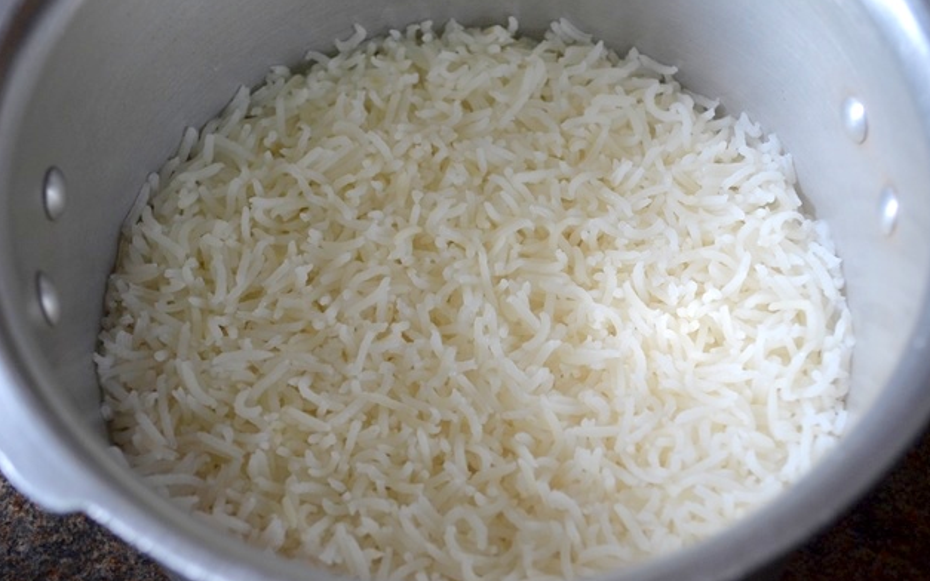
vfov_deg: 23.8
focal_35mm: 55
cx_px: 466
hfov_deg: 37.2
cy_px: 296
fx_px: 1382
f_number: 5
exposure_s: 1/60
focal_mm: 35
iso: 560
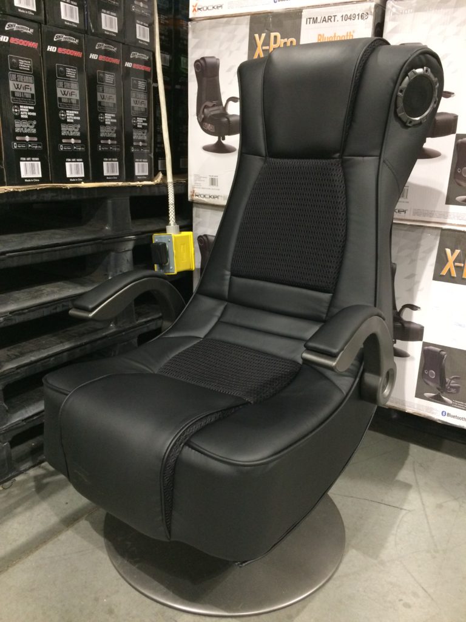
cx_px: 233
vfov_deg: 61.7
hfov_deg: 48.2
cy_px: 311
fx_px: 521
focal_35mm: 29
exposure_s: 1/25
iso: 250
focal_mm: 4.15
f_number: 2.2
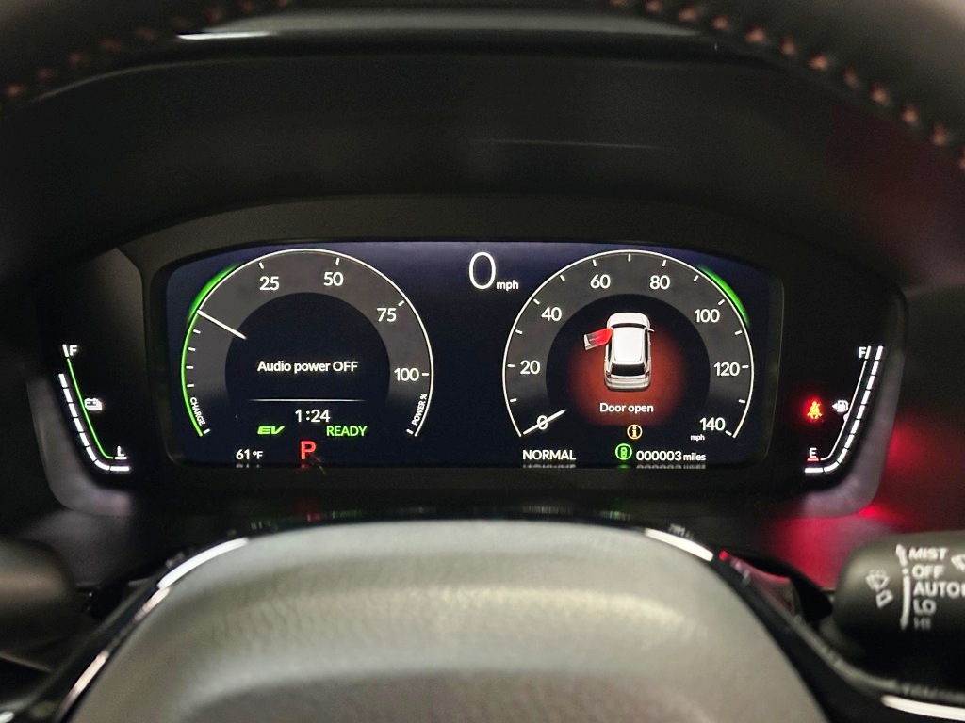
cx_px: 482
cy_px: 362
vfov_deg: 30.3
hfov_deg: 39.7
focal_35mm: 48
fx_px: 1338
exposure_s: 1/20
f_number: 1.78
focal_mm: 6.86
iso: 640
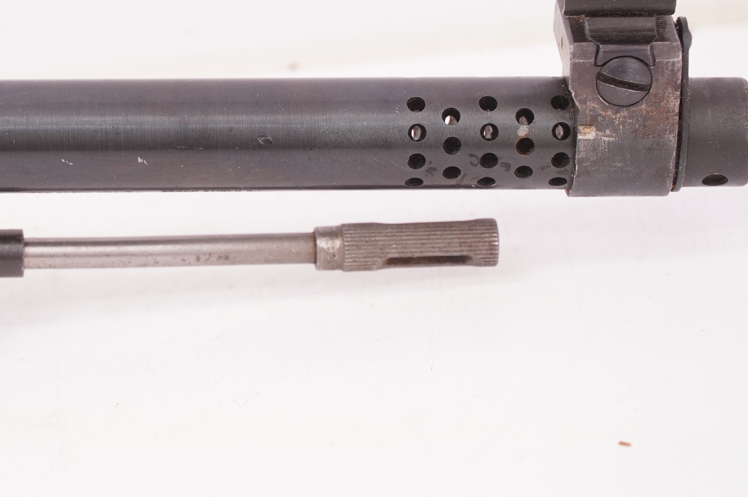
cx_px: 186
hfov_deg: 6.2
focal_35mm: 334
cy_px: 118
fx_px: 6929
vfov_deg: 4.1
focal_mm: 135
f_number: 5.6
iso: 500
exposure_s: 1/100
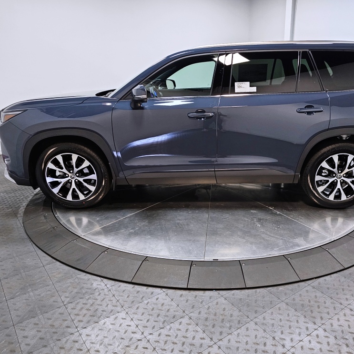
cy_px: 179
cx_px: 213
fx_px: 324
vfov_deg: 57.3
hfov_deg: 56.8
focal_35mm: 28
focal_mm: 6.3
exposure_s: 1/60
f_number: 1.7
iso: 640
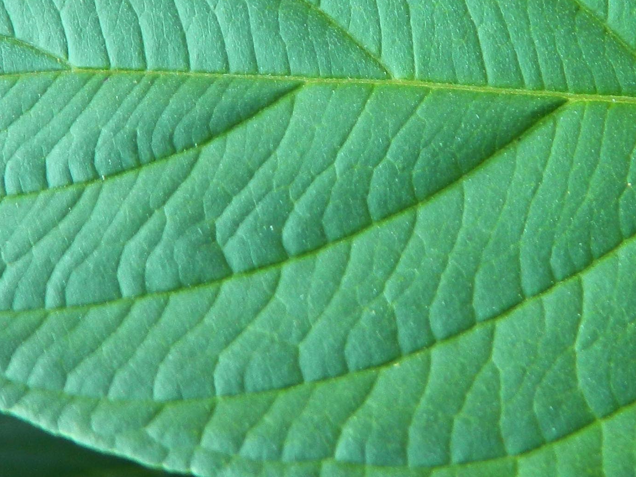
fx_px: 2021
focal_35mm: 110
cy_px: 92
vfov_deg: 13.4
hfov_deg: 17.9
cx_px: 383
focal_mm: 6.2
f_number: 3.3
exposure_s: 1/50
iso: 80
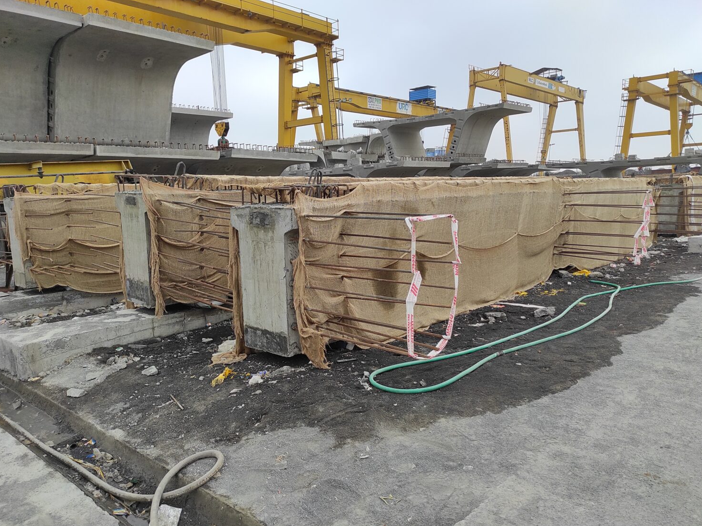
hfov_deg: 67.3
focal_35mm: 26
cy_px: 273
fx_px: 527
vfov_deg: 53.1
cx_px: 343
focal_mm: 5.43
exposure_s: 1/756
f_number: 1.89
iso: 100
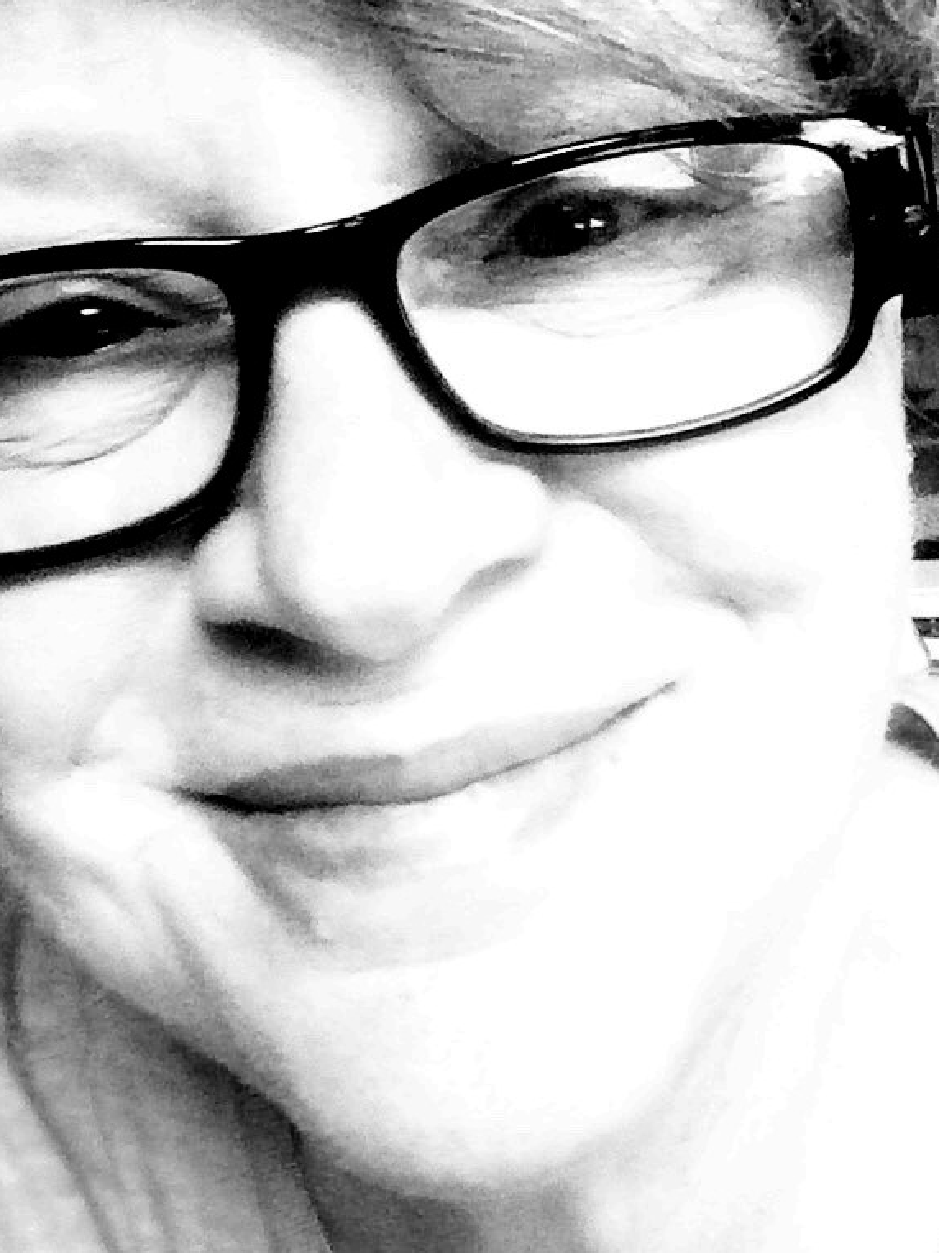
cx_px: 491
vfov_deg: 35.9
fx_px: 1881
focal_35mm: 52
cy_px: 296
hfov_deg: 28.0
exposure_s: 1/30
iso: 100
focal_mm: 2.15
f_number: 2.4
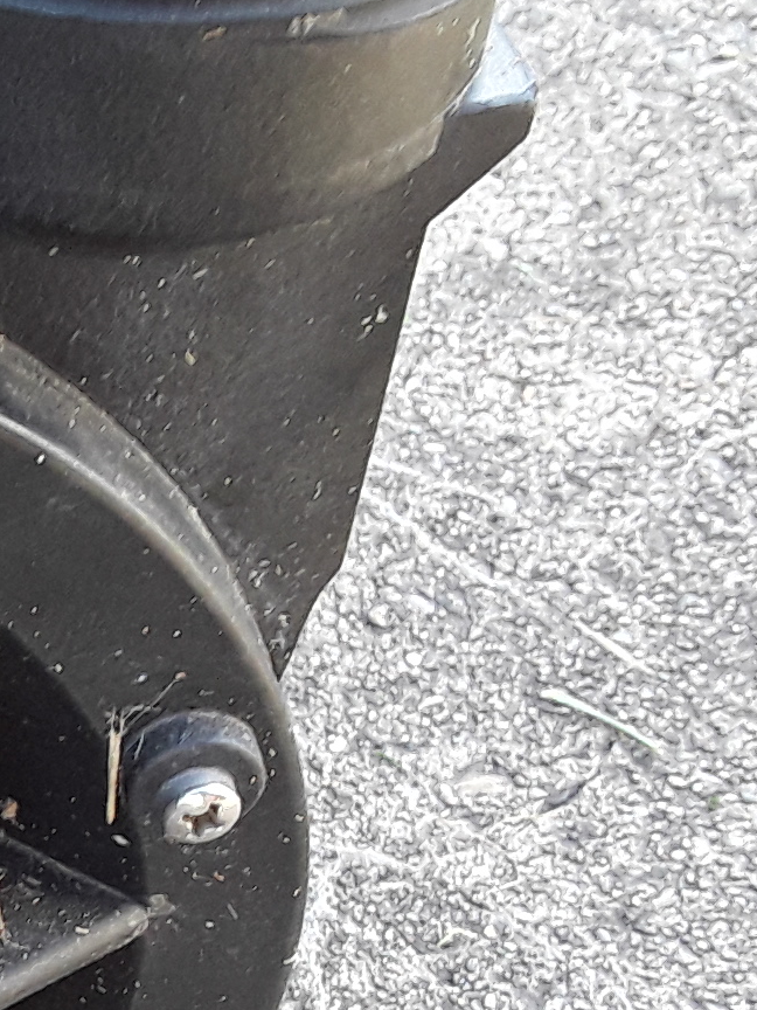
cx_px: -600
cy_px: 1004
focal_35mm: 102
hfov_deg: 13.1
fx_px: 2974
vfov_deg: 18.8
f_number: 1.9
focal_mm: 2.91
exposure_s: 1/60
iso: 40
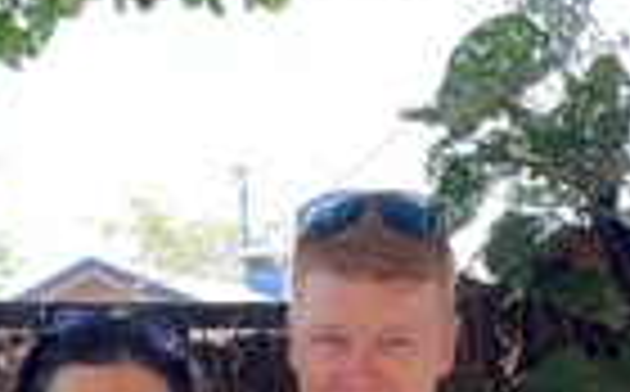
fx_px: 2160
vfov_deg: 8.9
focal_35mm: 126
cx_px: 238
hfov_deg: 16.6
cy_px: 1081
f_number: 1.6
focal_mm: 5.1
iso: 50
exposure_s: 1/174
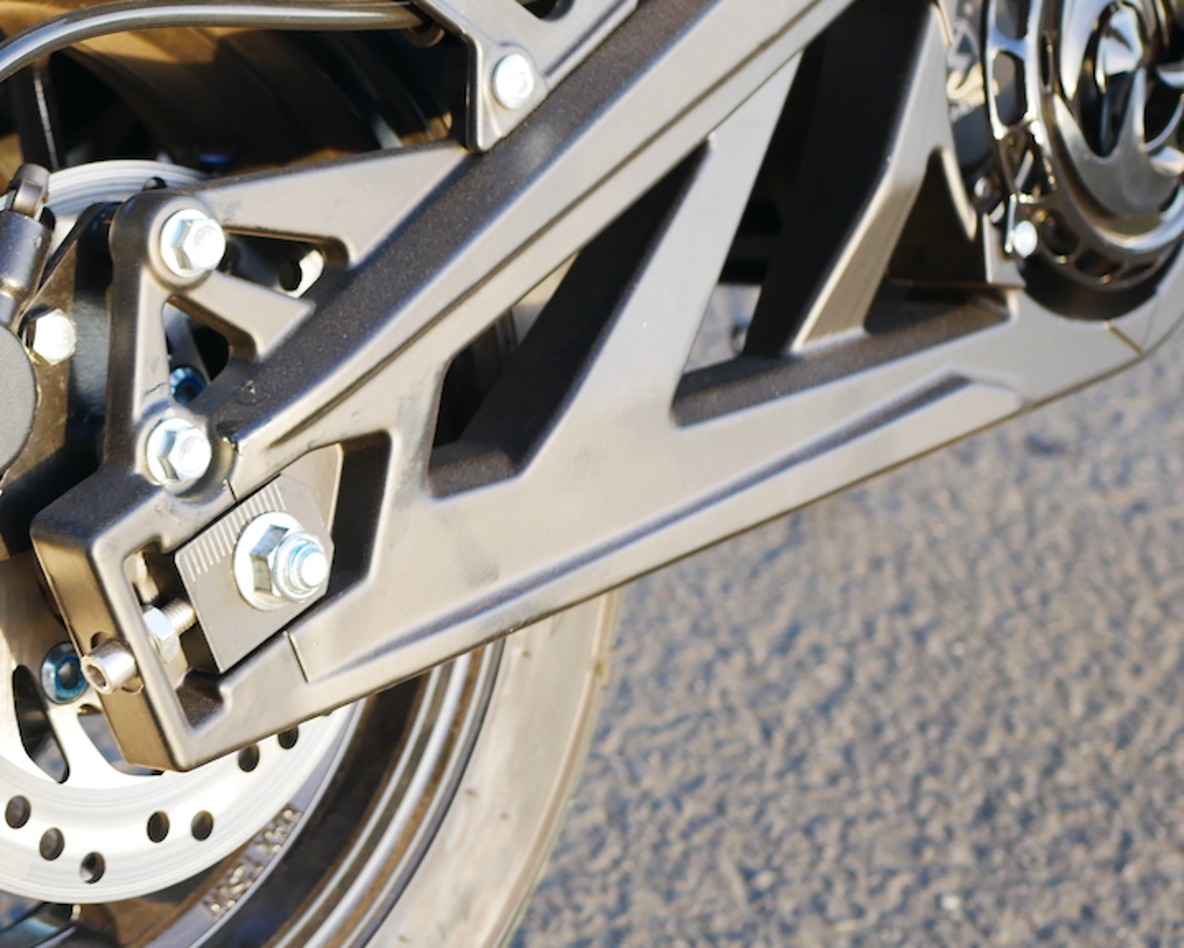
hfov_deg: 19.7
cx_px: 69
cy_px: 412
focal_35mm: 95
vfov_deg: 16.2
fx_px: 3331
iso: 200
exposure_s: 1/100
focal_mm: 25
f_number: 3.5
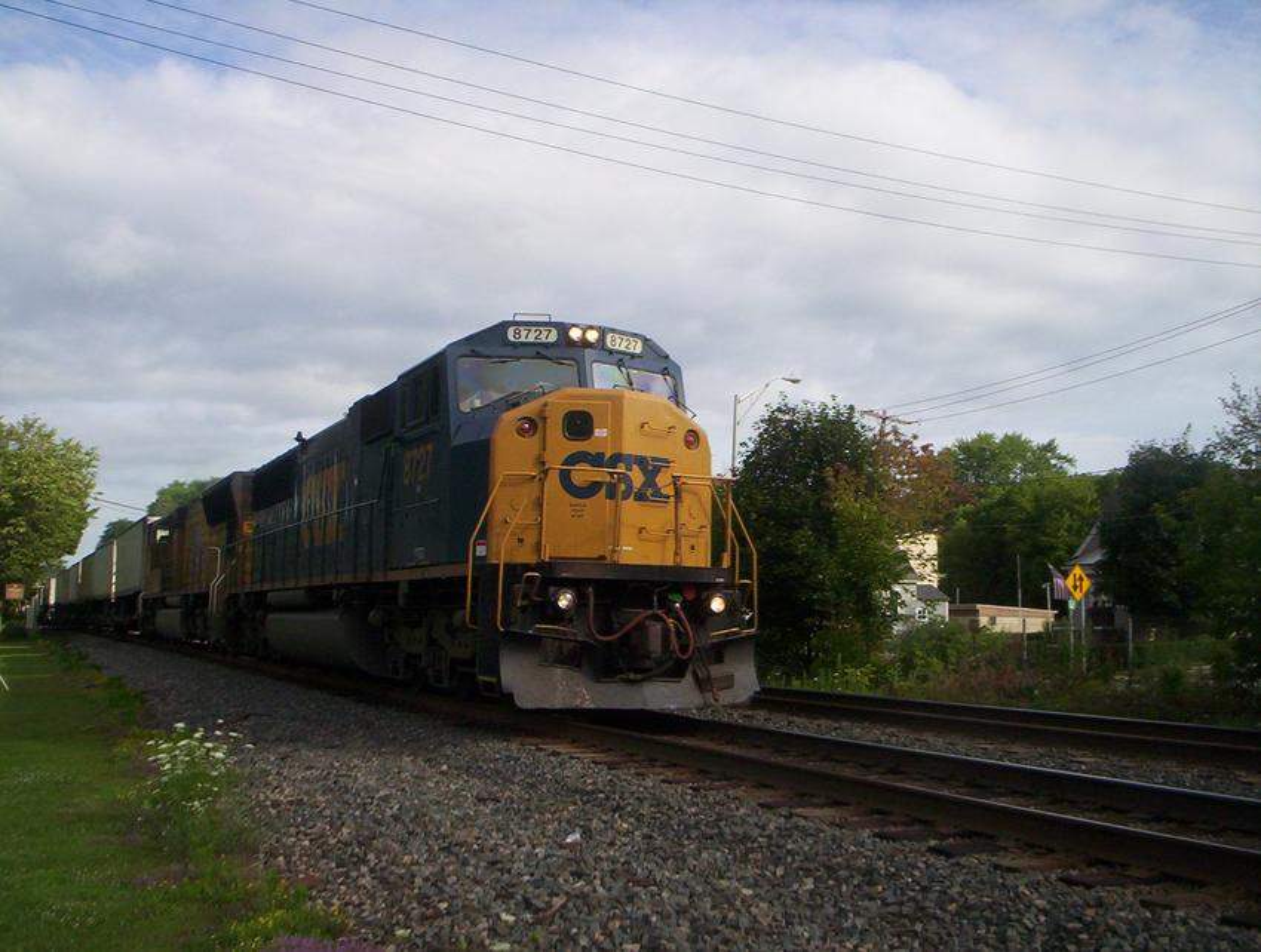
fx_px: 1388
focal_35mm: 38
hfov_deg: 48.9
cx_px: 630
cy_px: 476
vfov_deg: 37.9
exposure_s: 1/739
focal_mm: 4.99
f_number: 4.5
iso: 100
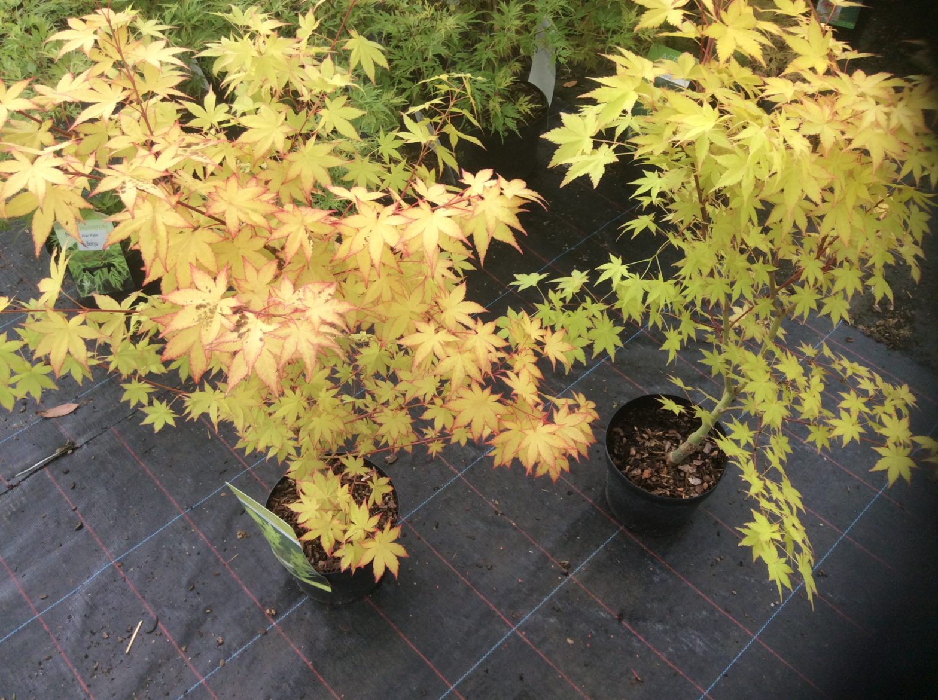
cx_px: 469
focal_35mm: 32
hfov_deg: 56.9
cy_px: 350
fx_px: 866
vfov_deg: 44.1
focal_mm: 3.3
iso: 32
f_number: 2.4
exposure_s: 1/122
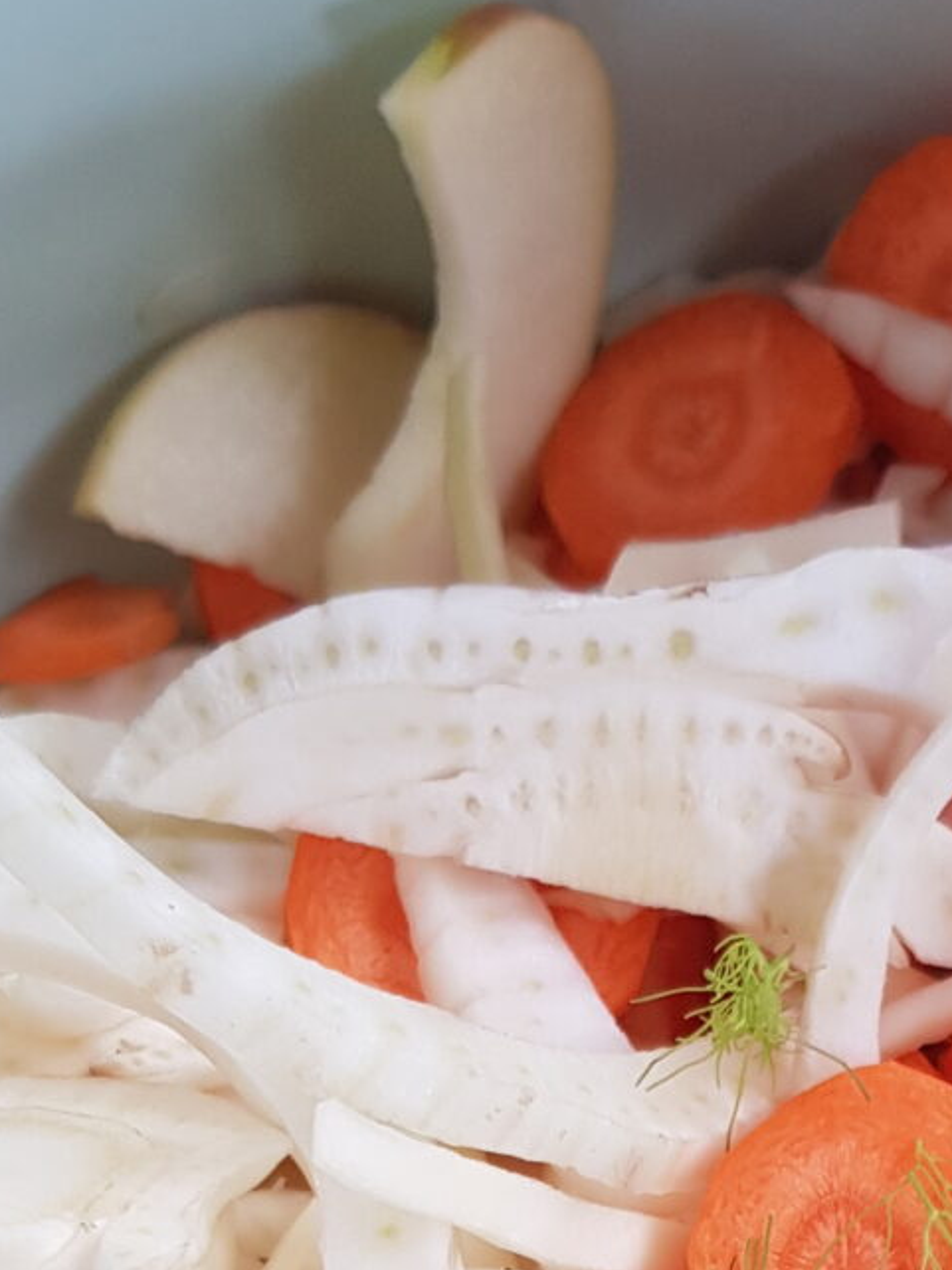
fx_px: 3046
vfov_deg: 21.5
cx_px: 770
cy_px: 1602
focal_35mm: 83
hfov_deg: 17.6
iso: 80
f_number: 1.7
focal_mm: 4.2
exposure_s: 1/60
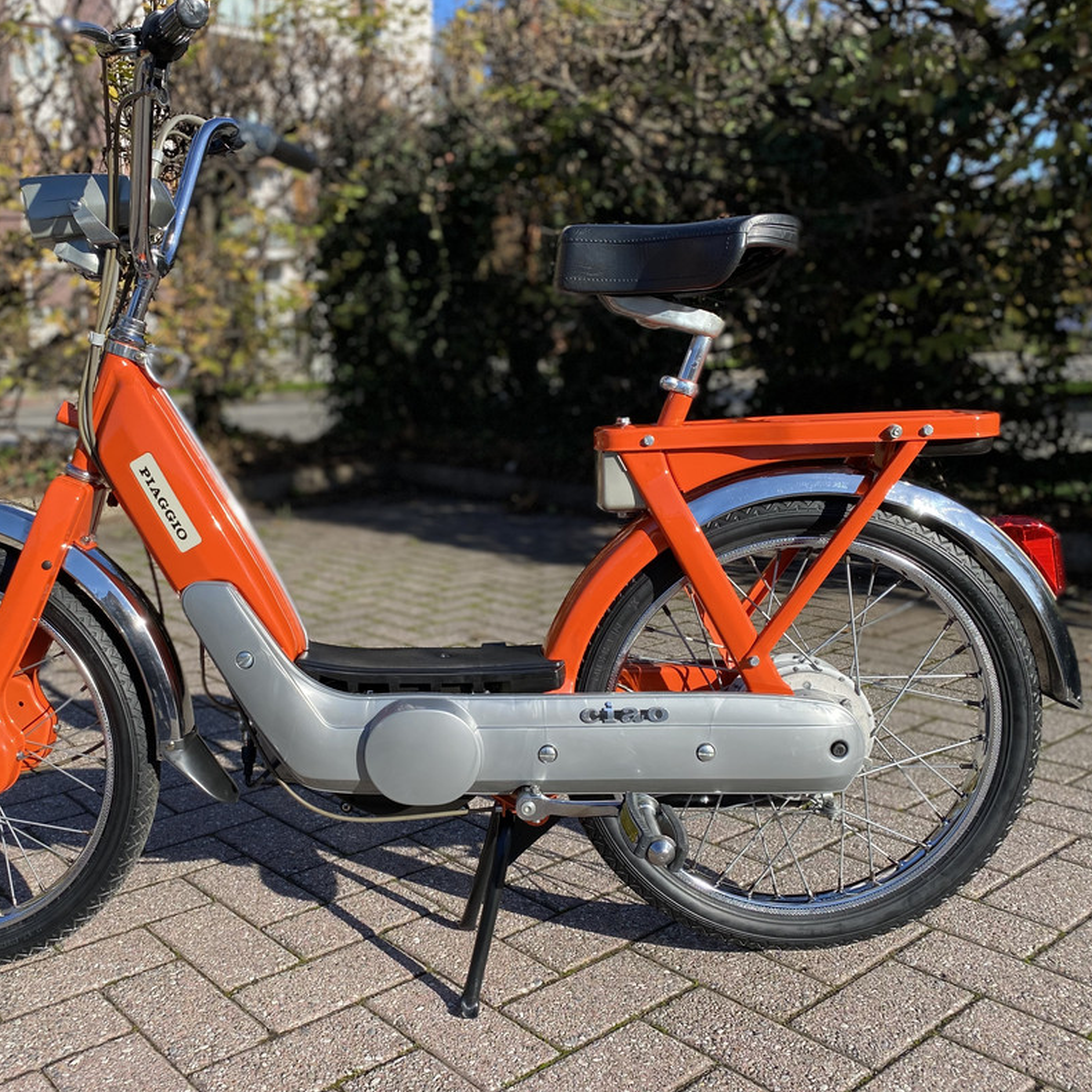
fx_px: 1106
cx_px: 391
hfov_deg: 51.8
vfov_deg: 52.5
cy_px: 547
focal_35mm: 31
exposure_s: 1/2066
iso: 32
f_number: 1.8
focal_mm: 4.25
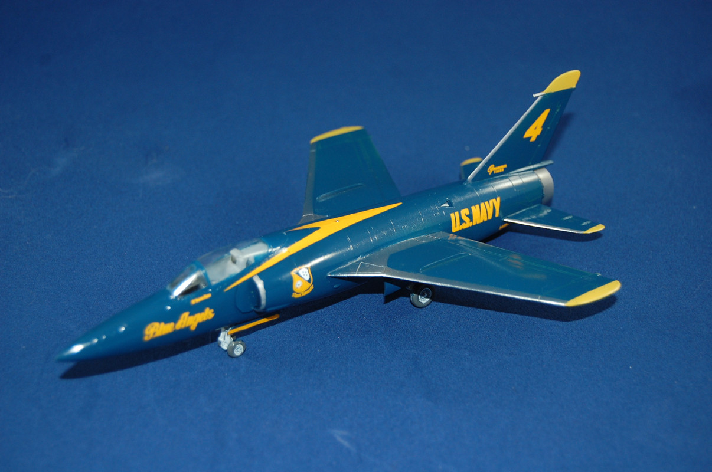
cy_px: 236
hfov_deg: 33.4
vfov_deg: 22.5
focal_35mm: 60
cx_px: 356
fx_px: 1185
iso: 400
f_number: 5
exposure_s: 1/60
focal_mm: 40
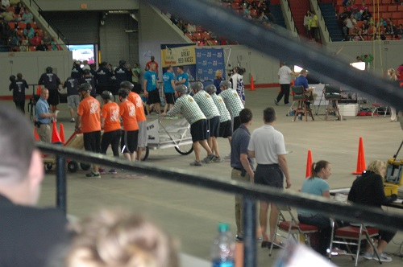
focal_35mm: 120
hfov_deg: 17.1
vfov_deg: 11.4
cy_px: 134
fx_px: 1342
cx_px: 202
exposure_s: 1/60
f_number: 5.6
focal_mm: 80
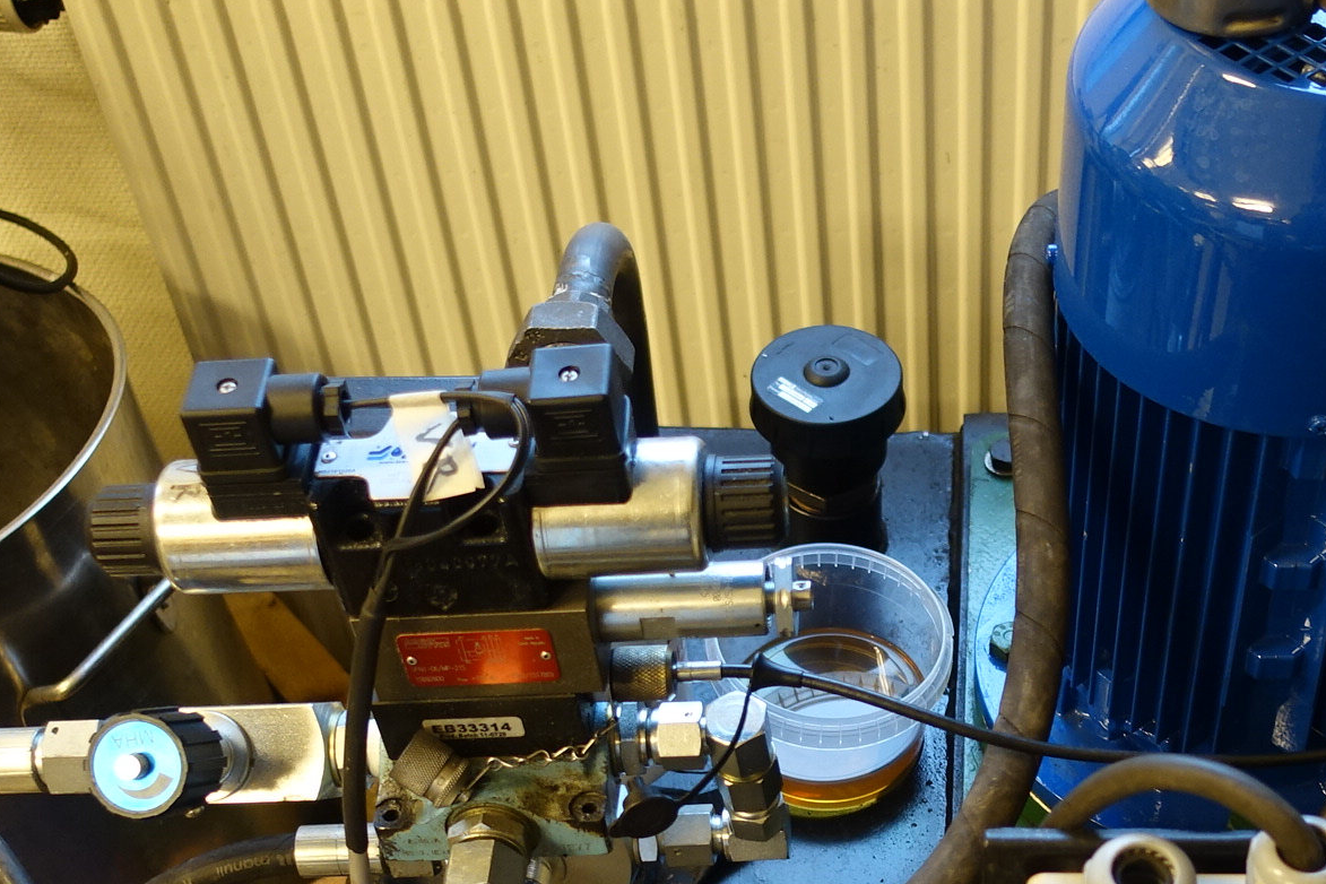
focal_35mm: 56
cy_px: 757
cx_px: 879
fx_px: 2063
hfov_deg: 35.3
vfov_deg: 23.7
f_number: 1.8
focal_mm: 8.8
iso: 320
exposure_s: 1/30
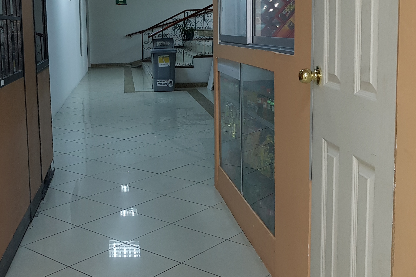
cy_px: 90
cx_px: 139
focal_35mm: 46
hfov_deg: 42.2
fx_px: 532
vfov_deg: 29.0
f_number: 1.7
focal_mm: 4.2
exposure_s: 1/25
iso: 125
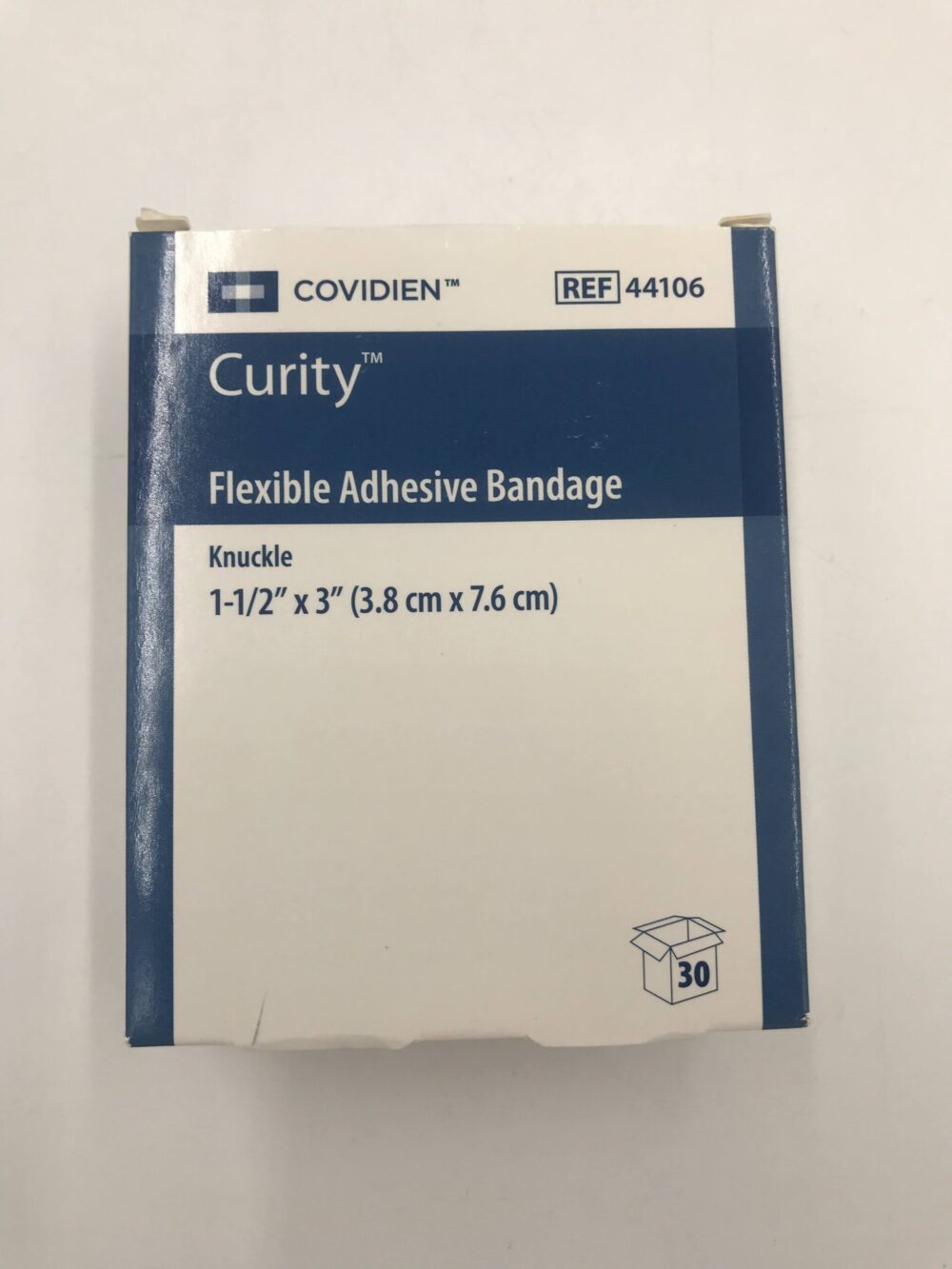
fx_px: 1027
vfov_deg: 63.4
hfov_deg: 49.8
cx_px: 476
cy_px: 634
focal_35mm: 28
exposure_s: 1/157
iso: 20
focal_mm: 3.99
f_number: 1.8
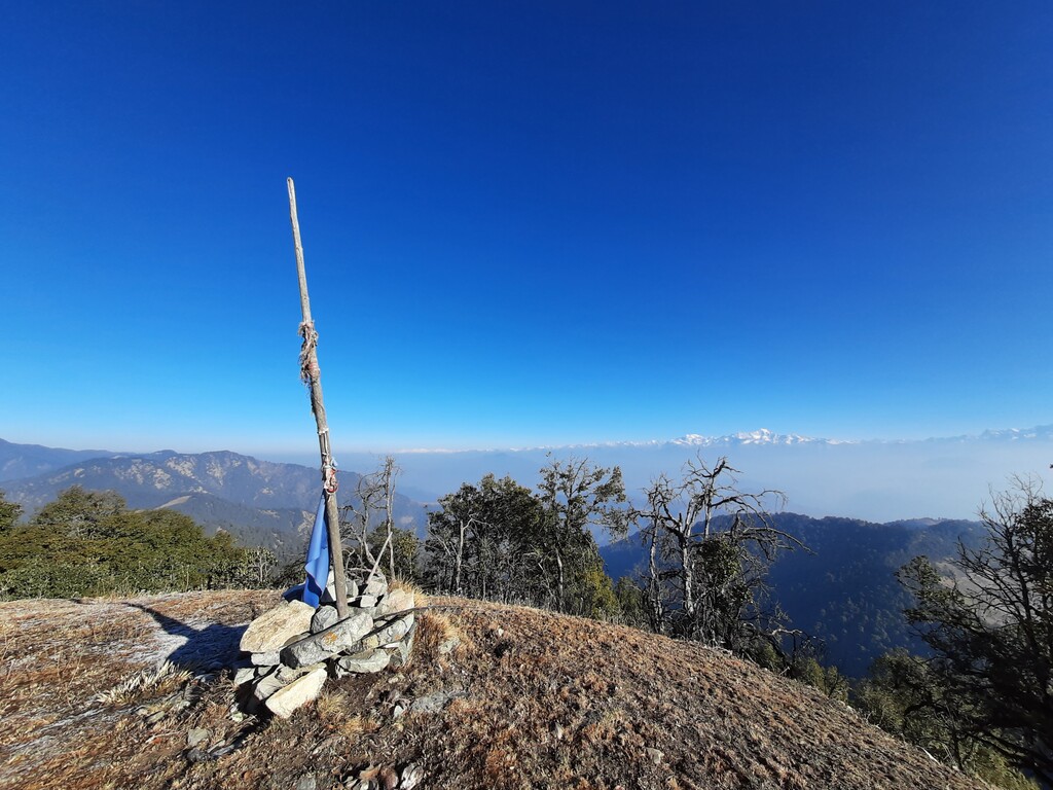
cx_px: 526
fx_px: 395
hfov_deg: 106.2
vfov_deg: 89.9
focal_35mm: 13
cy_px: 395
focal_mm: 1.42
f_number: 2.2
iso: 40
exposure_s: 1/987
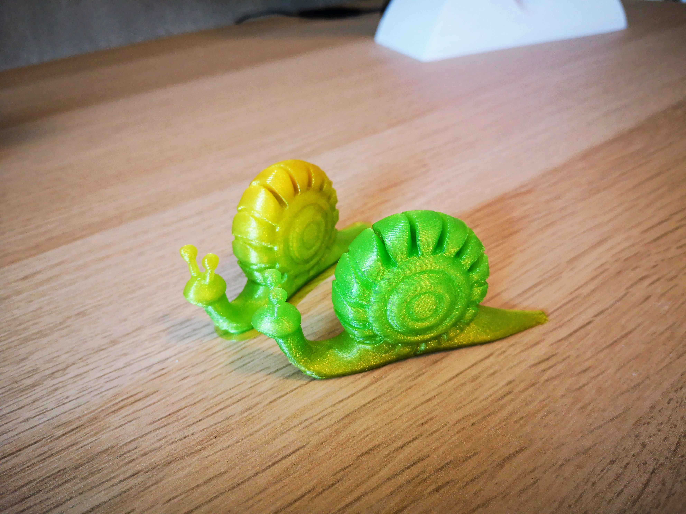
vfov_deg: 51.4
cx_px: 343
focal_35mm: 27
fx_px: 535
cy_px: 257
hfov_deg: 65.3
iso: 160
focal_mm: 3.95
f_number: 1.8
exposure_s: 1/50
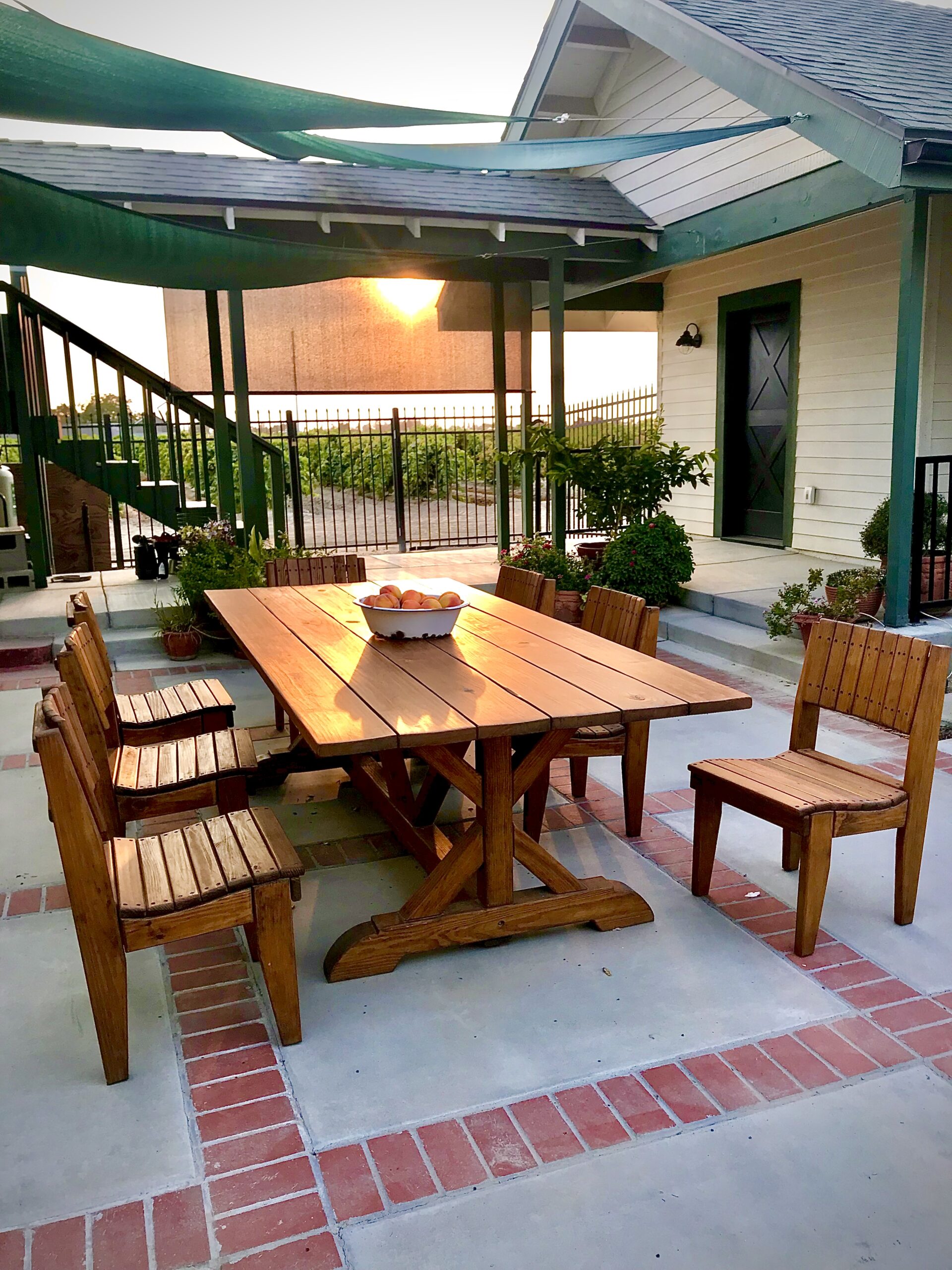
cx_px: 476
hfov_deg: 49.7
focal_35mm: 28
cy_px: 635
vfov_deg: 63.4
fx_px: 1027
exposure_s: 1/125
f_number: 1.8
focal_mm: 3.99
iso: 20
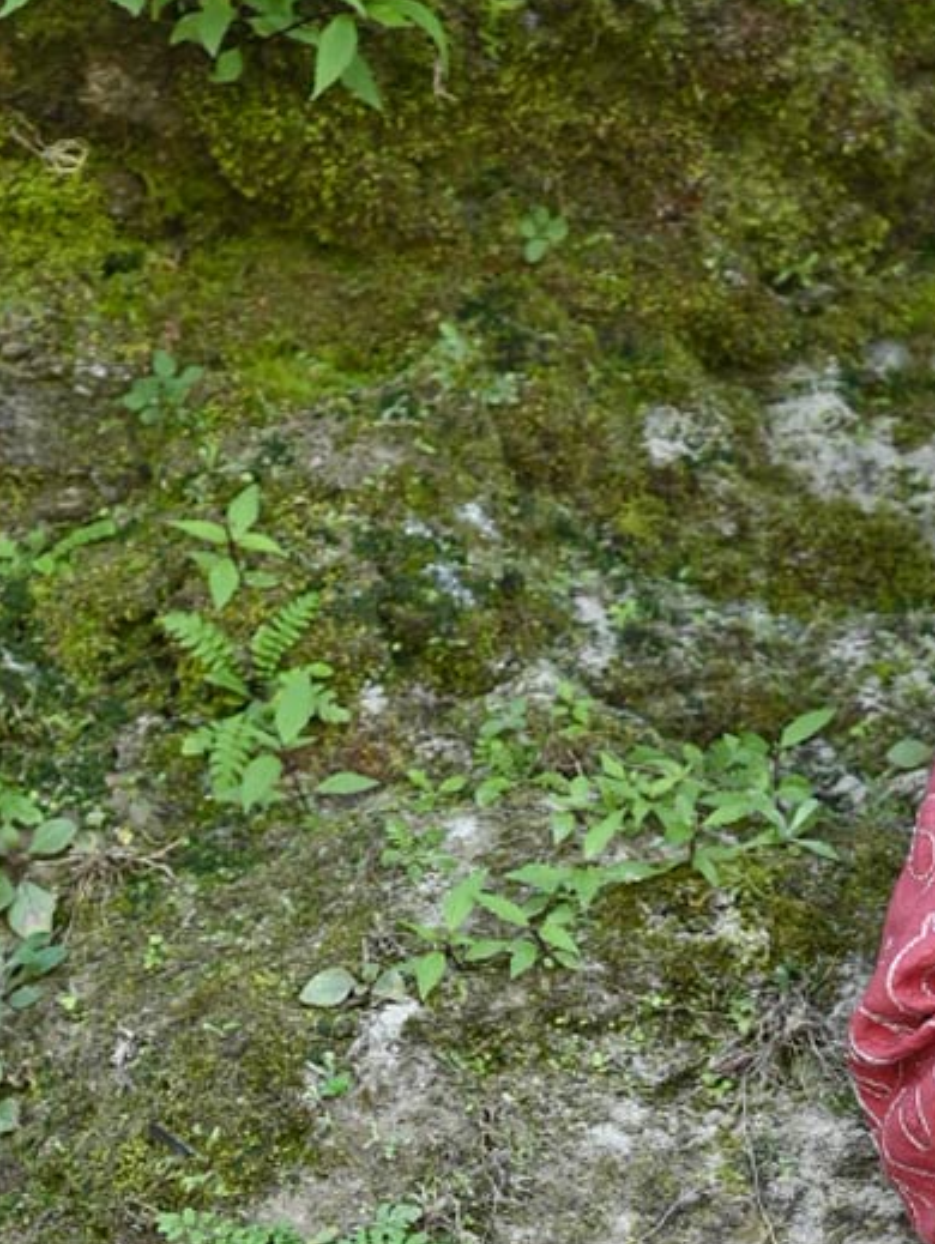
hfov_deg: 4.2
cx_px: 1657
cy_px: 1819
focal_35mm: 354
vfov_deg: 5.5
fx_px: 12733
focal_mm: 85
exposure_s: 1/160
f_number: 2.8
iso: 160
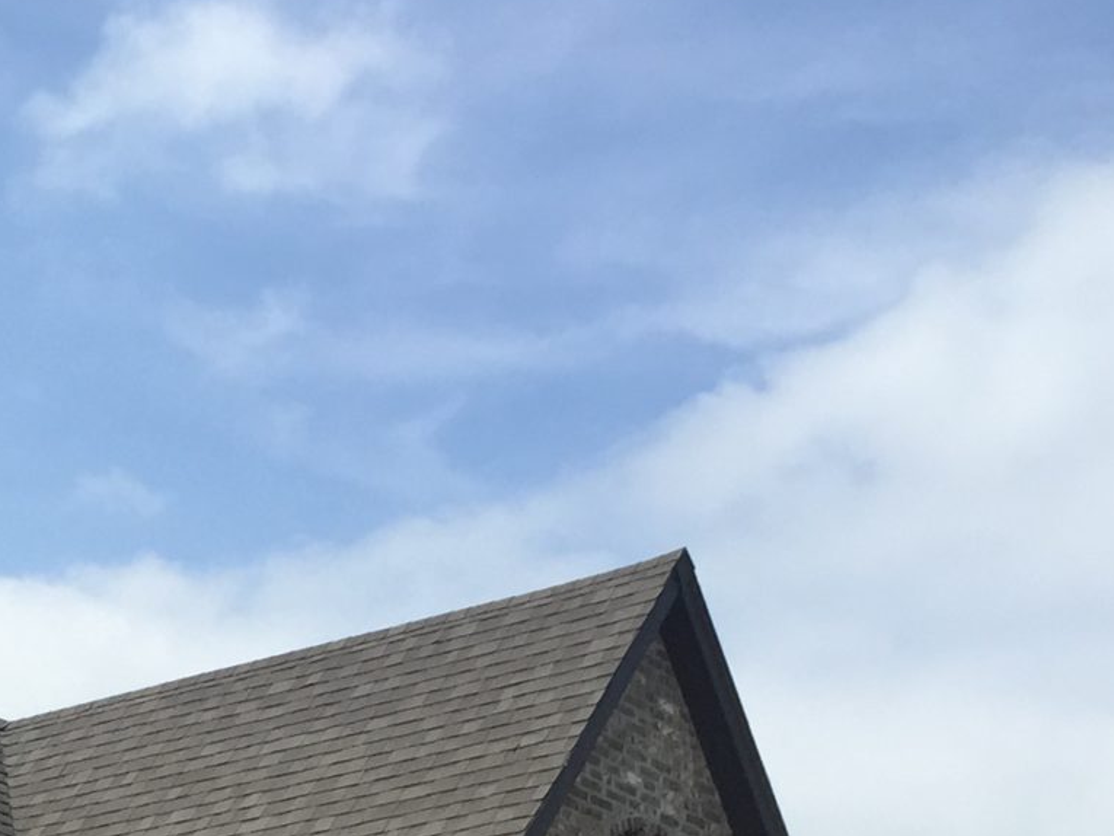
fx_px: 3122
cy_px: 1238
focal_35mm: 97
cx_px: -172
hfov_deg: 19.2
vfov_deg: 14.3
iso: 32
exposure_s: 1/2639
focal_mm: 4.15
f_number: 2.2
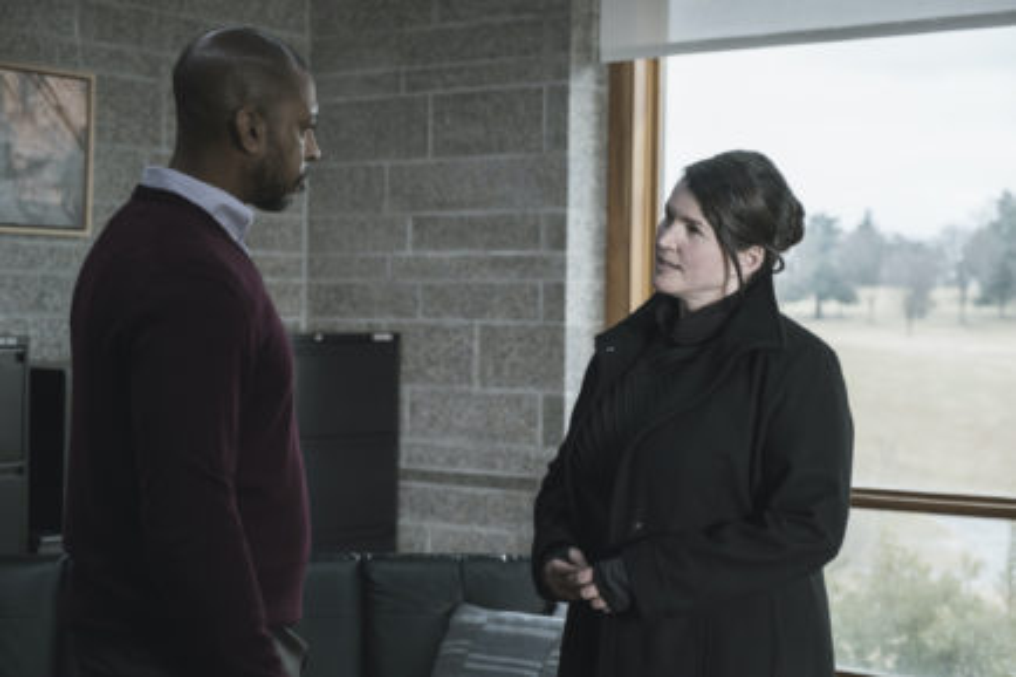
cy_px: 338
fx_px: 1749
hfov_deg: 32.4
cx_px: 508
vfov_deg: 21.9
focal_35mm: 62
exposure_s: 1/125
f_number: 2.8
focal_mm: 41.4
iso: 640
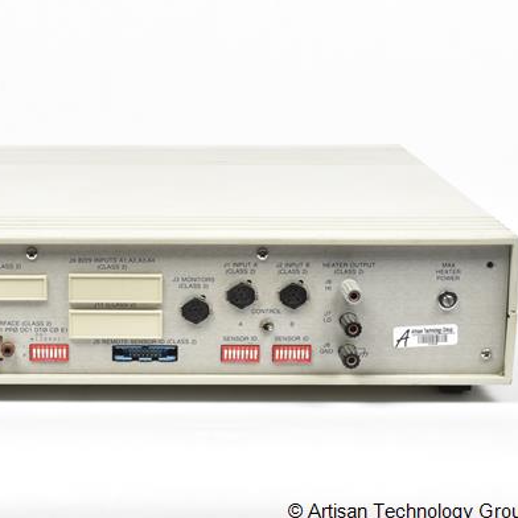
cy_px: 260
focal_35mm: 57
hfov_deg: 29.9
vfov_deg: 30.2
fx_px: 959
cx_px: 148
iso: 200
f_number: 13
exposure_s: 1/200
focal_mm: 29
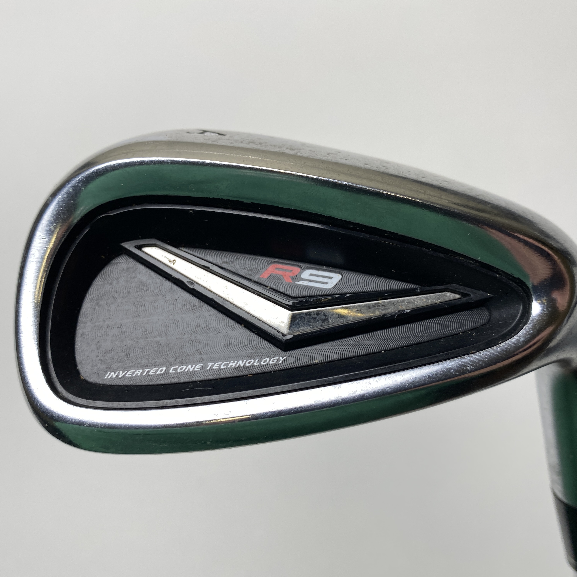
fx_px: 585
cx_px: 294
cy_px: 291
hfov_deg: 52.5
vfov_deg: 52.5
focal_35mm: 31
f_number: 1.8
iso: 32
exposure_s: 1/315
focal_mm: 4.25
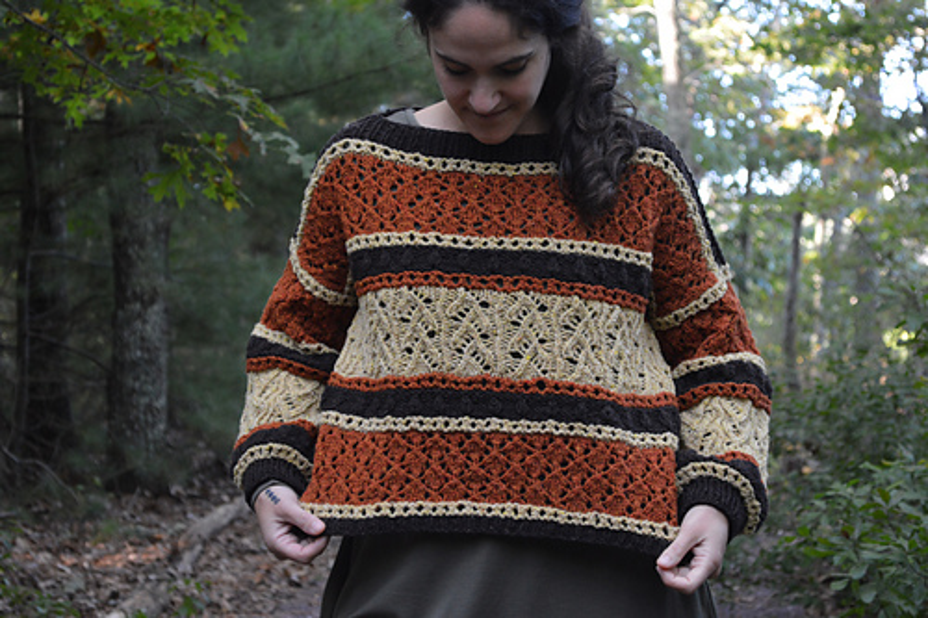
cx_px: 464
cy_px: 309
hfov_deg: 24.6
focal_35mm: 82
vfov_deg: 16.5
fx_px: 2126
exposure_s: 1/15
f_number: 5.6
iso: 1000
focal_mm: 55
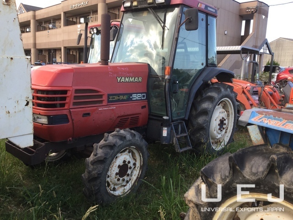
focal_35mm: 31
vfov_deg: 45.4
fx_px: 262
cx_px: 146
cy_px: 110
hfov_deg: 58.4
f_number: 2.4
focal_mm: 3.3
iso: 25
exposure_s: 1/156
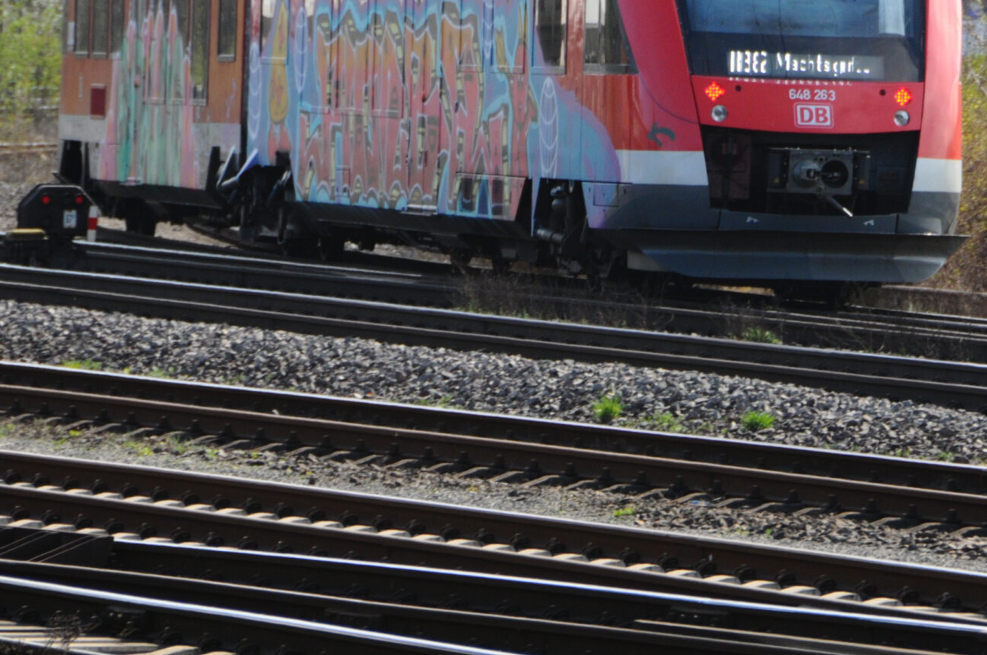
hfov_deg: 3.5
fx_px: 16290
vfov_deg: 2.3
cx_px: 751
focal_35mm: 595
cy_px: 67
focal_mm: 200
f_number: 9
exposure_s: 1/400
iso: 400
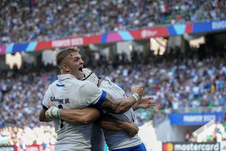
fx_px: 1023
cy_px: 75
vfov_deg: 8.4
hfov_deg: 12.6
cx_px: 113
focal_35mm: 163
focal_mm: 162
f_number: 5.6
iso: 1600
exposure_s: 1/640
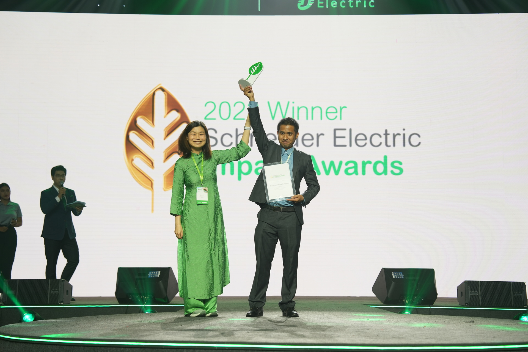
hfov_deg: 31.4
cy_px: 176
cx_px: 264
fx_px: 939
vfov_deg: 21.2
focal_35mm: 64
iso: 320
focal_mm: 64
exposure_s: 1/100
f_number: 4
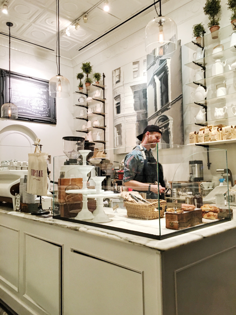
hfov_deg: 48.2
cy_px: 158
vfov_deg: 61.7
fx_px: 264
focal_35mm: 29
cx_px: 118
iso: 100
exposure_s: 1/30
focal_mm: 4.15
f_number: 2.2
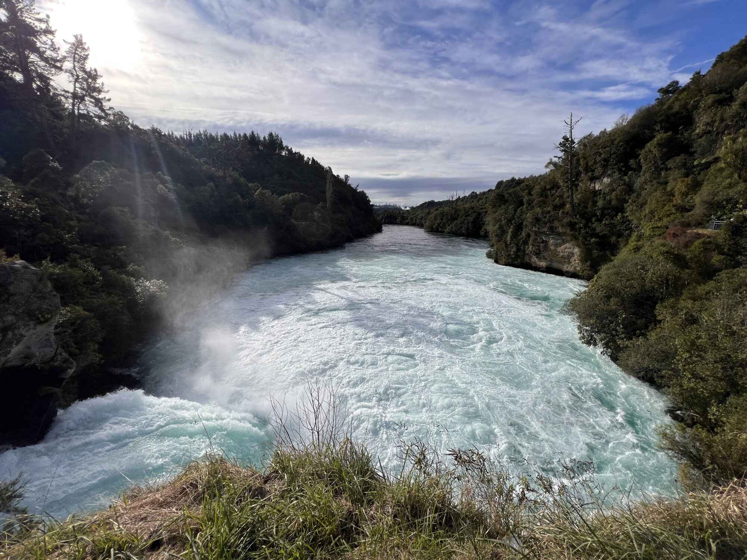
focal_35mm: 13
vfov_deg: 89.9
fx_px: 281
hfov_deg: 106.2
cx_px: 374
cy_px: 280
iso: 32
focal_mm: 1.57
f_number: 1.8
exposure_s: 1/2950
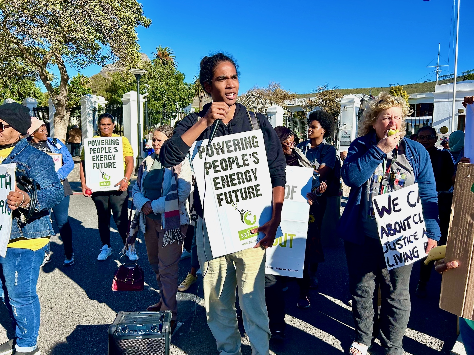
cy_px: 178
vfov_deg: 53.1
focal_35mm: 26
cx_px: 237
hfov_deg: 67.3
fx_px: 356
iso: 50
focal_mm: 5.7
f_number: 1.5
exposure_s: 1/3831
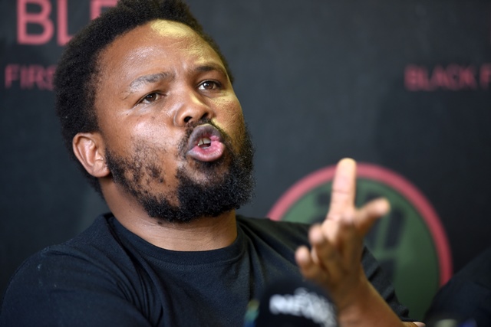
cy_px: 164
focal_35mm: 190
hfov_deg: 10.8
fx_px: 2592
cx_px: 246
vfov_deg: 7.2
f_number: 2.8
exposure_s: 1/200
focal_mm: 190
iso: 1250
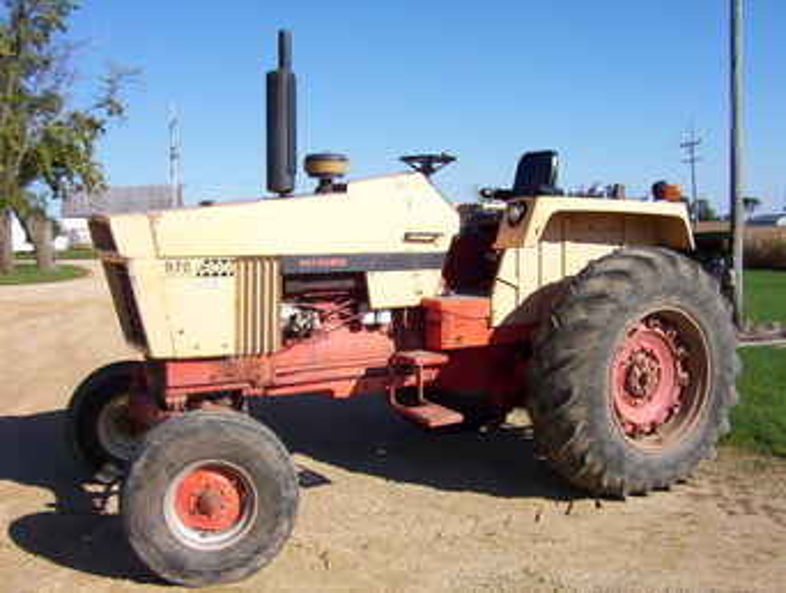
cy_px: 296
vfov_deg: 39.8
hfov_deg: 51.3
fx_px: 819
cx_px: 393
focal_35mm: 36
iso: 100
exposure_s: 1/896
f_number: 5.24
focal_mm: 5.54
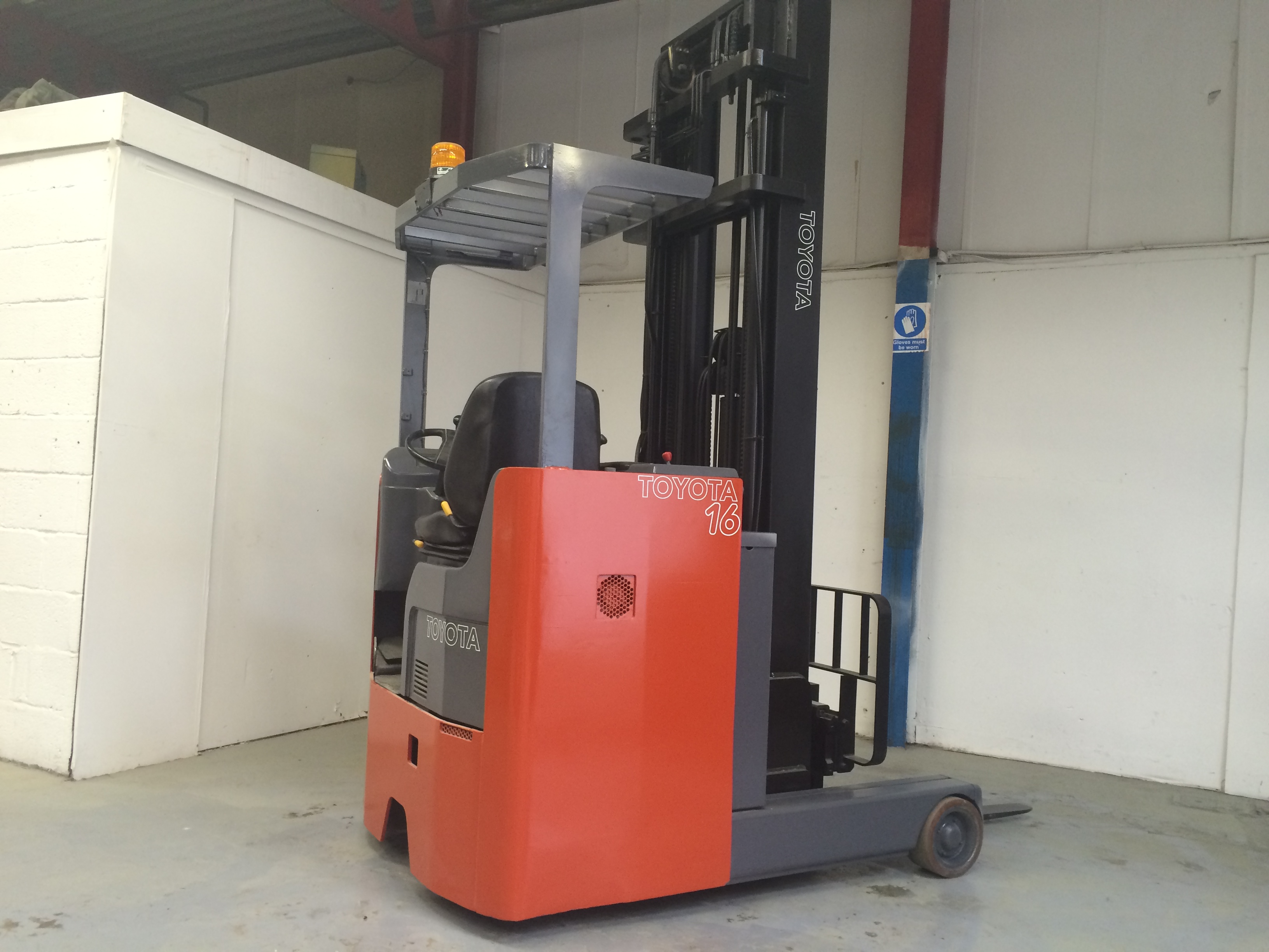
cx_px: 634
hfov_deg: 61.7
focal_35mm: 29
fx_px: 1063
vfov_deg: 48.2
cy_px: 476
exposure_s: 1/33
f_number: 2.2
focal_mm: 4.15
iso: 125
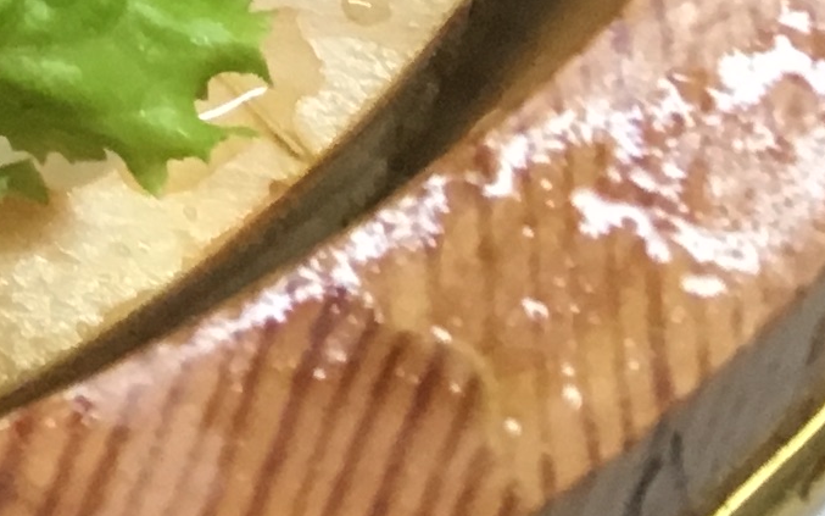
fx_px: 4114
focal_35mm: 183
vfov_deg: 6.4
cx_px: -1379
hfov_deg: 9.6
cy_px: -1208
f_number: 2.2
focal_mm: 4.15
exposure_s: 1/30
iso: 40
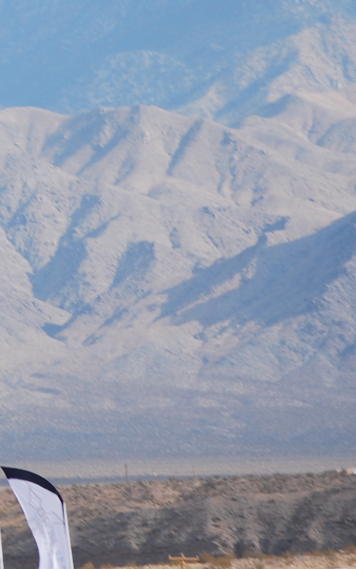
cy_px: 245
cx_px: -302
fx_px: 7250
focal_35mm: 467
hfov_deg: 2.8
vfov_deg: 4.5
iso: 100
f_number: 4.5
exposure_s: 1/400
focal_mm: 100
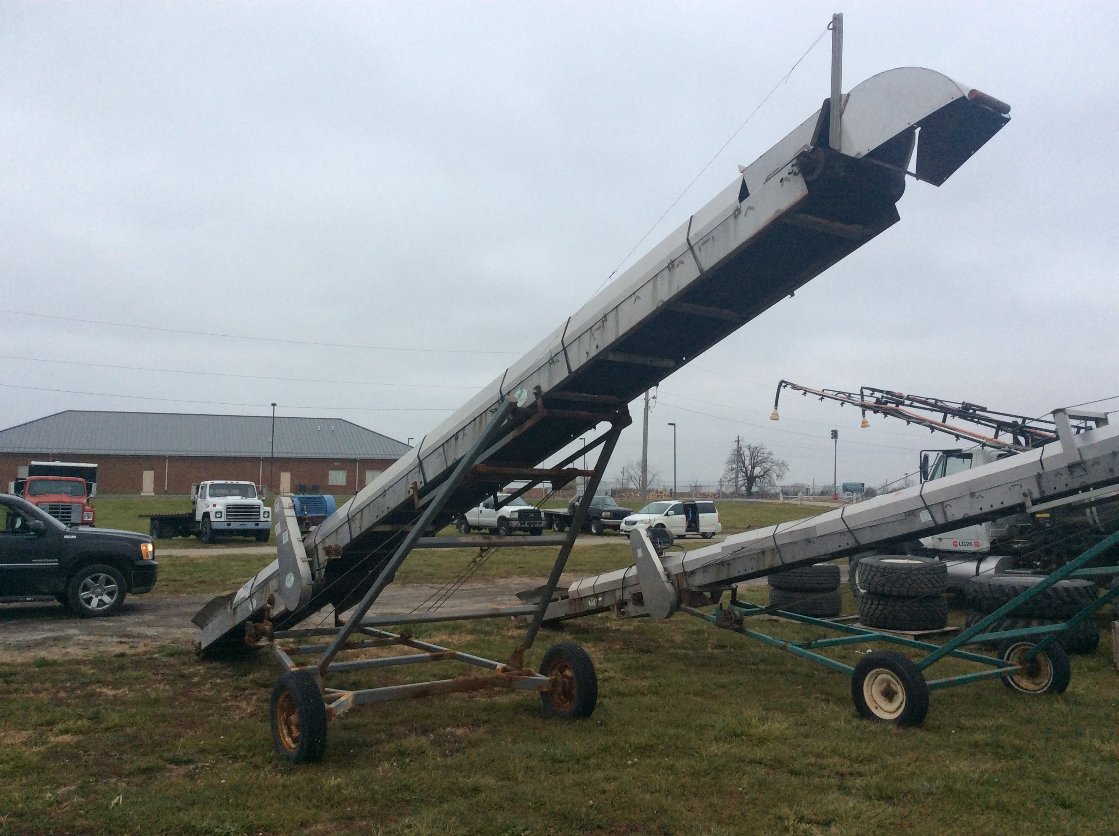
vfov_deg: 44.1
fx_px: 1033
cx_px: 560
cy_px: 418
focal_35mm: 32
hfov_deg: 56.9
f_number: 2.4
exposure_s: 1/100
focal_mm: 3.3
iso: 64
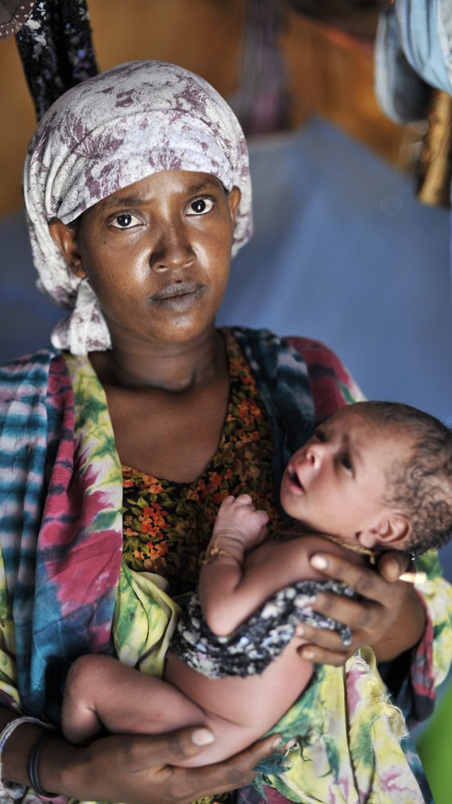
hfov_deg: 22.6
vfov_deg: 39.2
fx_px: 1129
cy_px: 406
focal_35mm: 53
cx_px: 188
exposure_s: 1/160
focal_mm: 50
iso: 400
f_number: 2.2
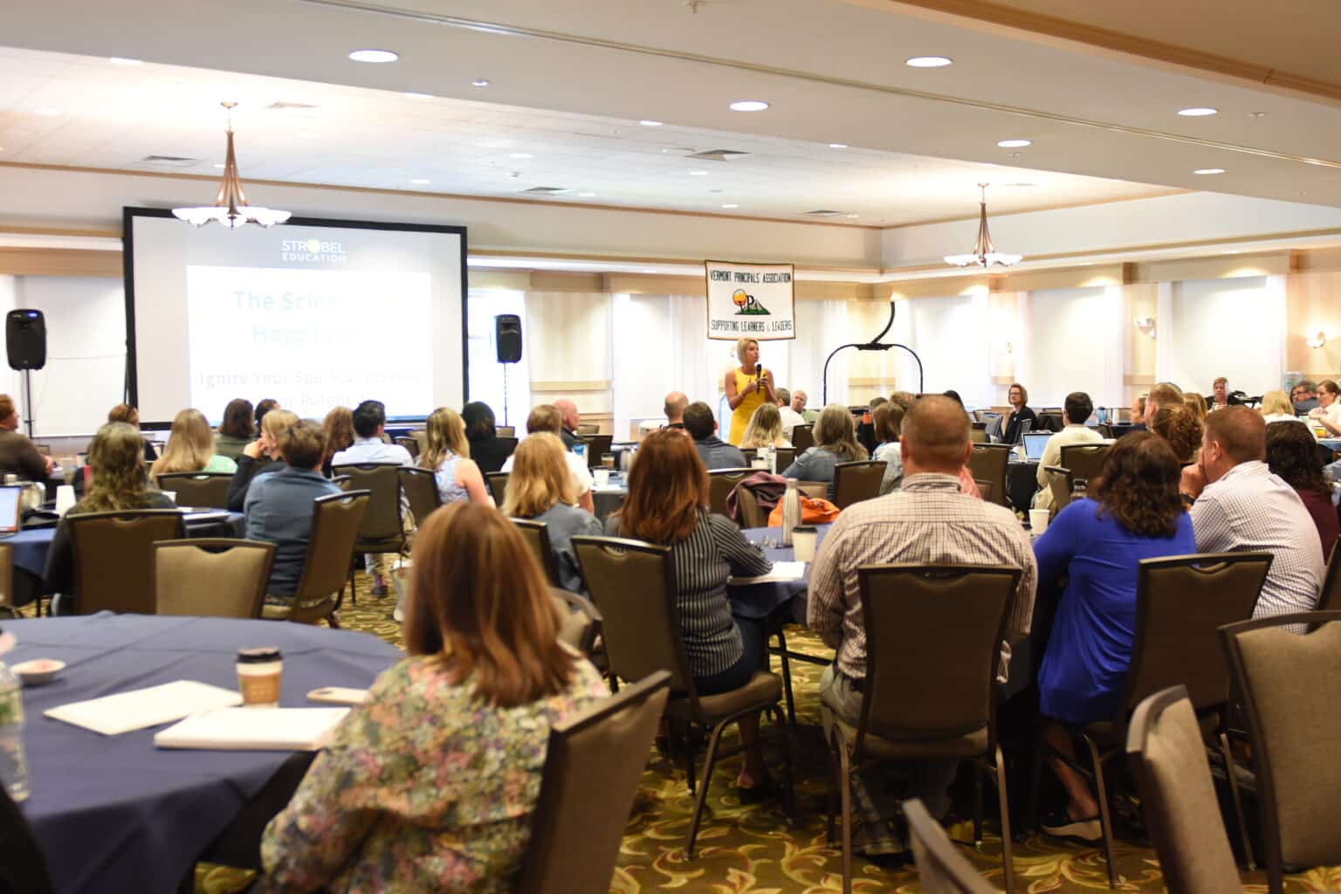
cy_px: 447
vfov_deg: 36.9
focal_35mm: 36
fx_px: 1341
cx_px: 670
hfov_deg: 53.1
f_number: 2.8
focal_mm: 24
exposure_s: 1/40
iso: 900
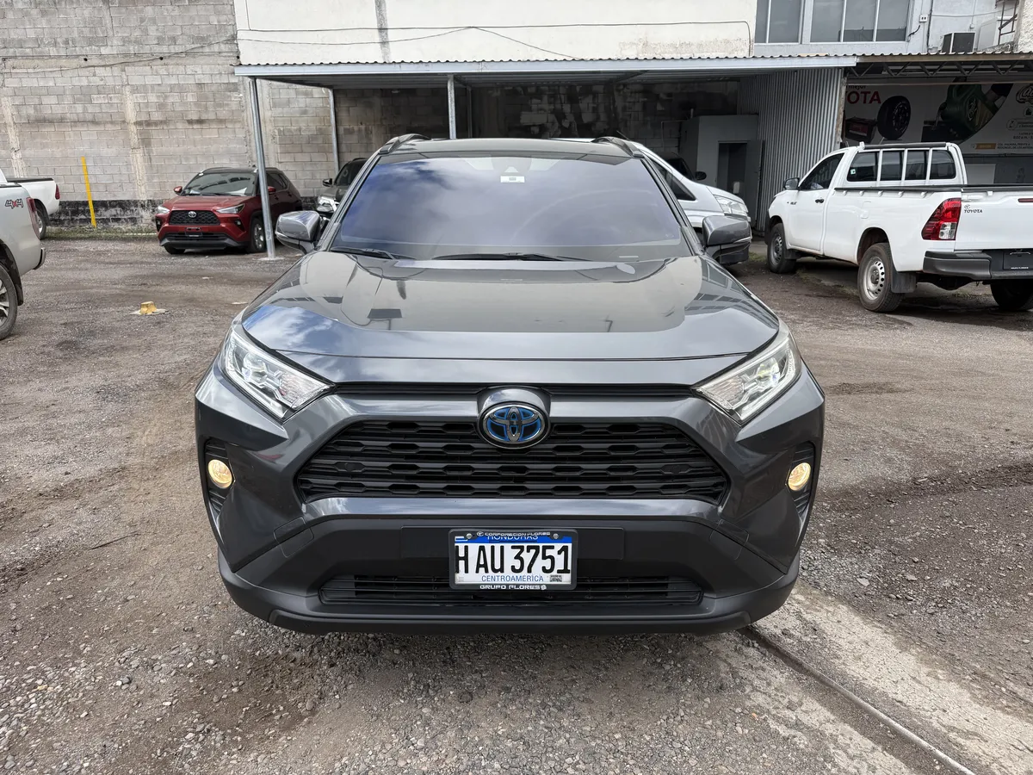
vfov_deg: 56.8
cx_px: 516
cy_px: 388
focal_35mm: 24
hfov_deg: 71.6
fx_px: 716
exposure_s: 1/1292
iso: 80
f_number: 1.78
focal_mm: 6.76
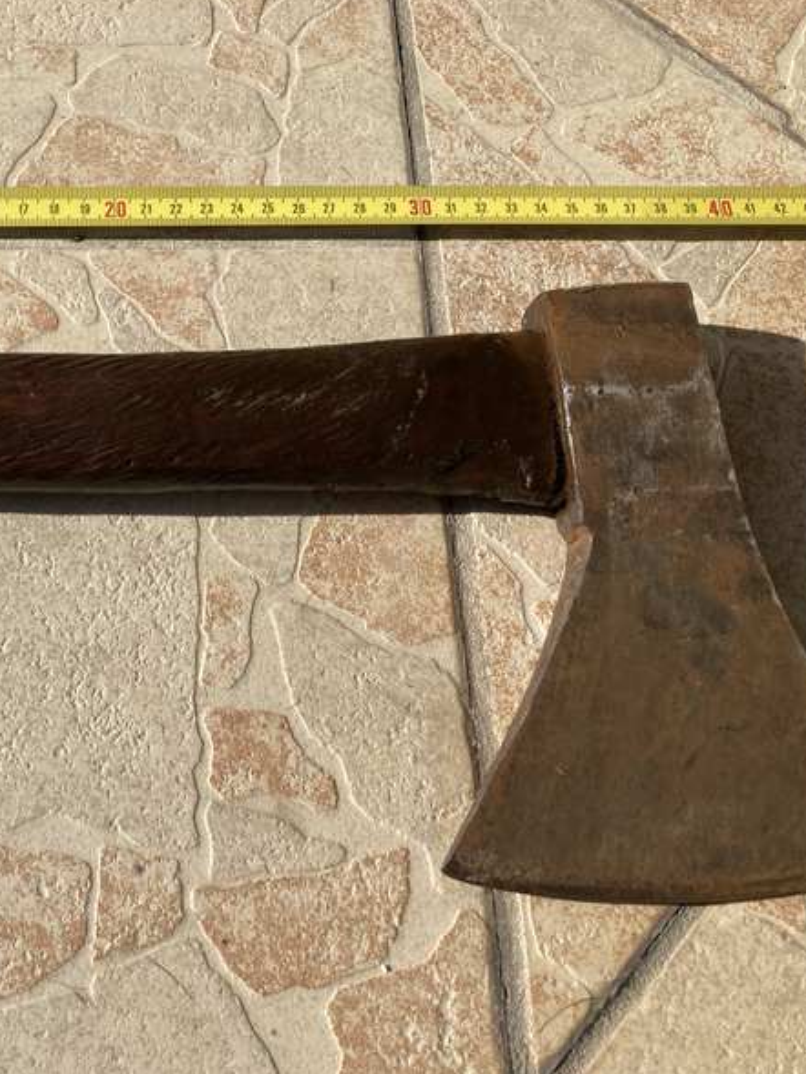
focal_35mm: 38
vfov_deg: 49.0
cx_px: 162
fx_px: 1179
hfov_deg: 36.5
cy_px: 534
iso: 20
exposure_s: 1/2288
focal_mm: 3.99
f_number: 1.8
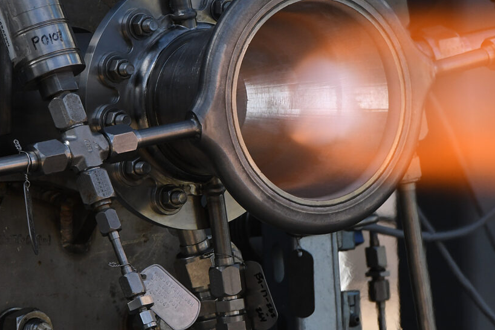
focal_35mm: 844
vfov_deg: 1.6
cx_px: 311
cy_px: 152
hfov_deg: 2.4
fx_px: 11604
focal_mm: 300
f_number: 11
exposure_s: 1/500
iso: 640
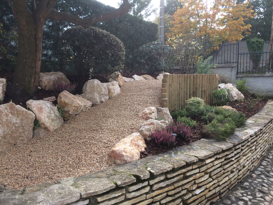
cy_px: 102
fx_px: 229
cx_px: 136
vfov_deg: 48.2
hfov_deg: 61.7
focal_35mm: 29
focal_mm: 4.15
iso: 32
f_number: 2.2
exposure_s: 1/261
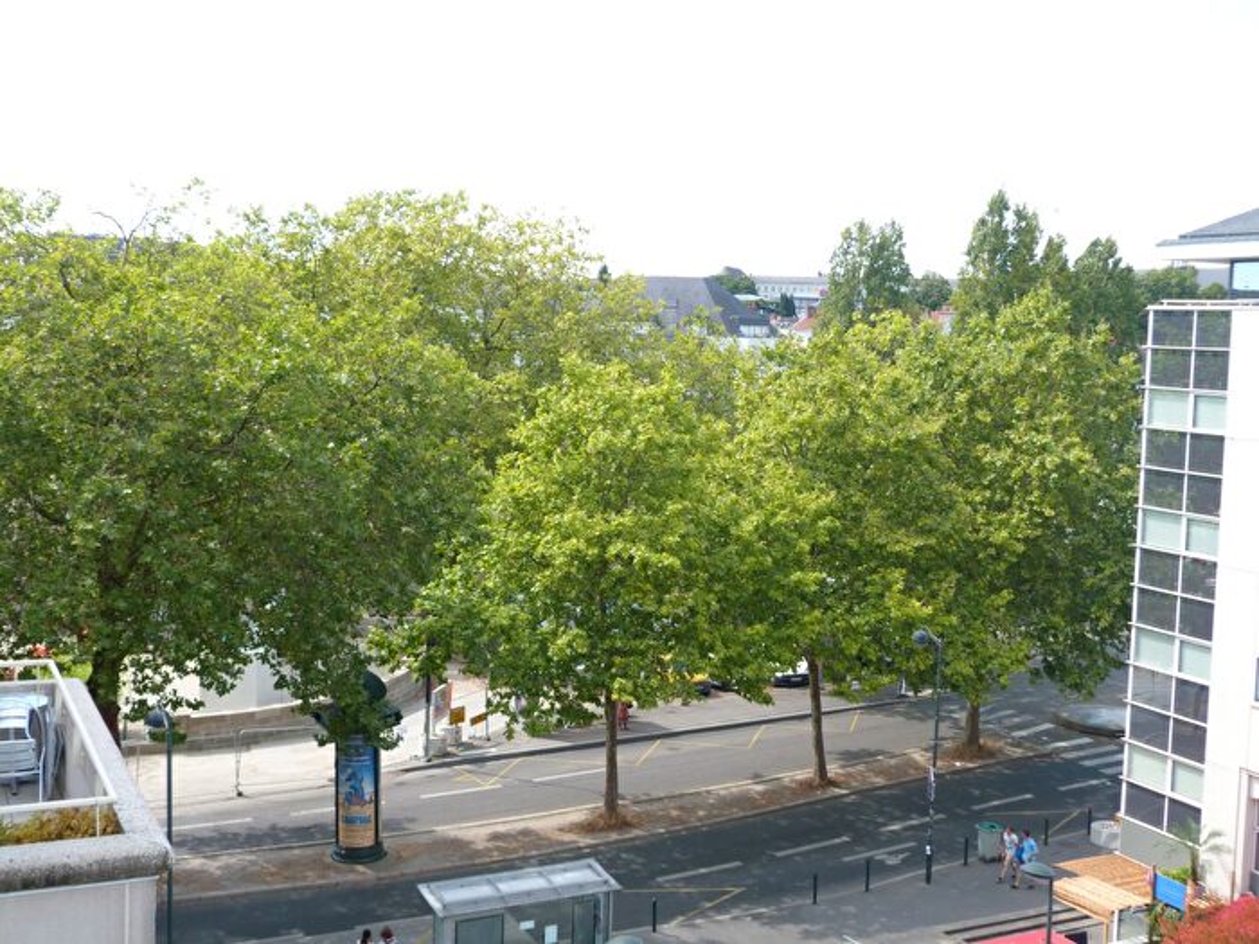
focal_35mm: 41
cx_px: 630
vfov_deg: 35.1
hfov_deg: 45.8
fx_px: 1491
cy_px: 472
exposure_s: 1/250
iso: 100
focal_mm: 7.4
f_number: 3.2
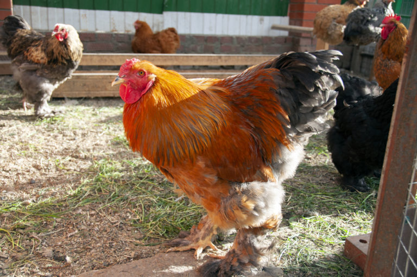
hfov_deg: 49.6
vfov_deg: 34.1
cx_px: 208
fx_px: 451
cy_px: 138
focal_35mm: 39
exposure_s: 1/100
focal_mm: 26
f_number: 4
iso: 200
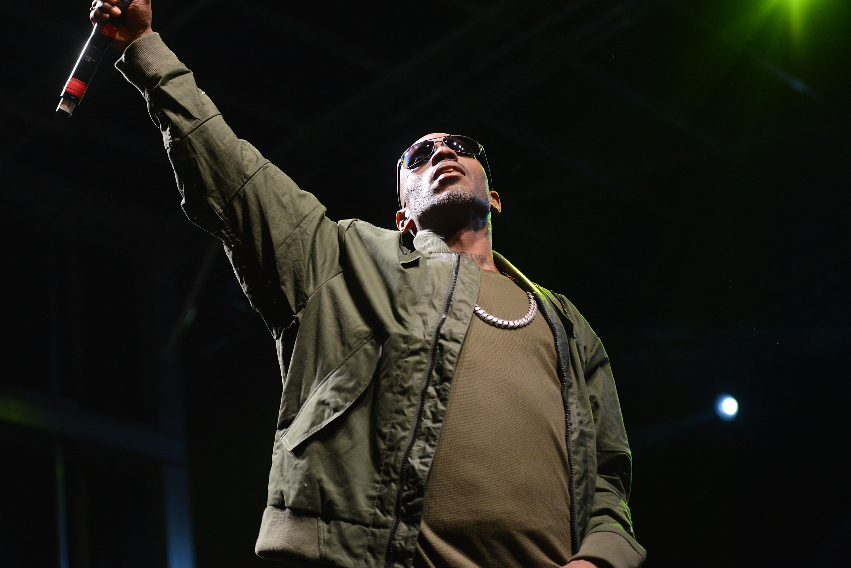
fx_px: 1939
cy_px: 284
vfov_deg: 16.7
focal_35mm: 82
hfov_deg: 24.8
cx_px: 426
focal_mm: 82
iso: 2500
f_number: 4
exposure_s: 1/400
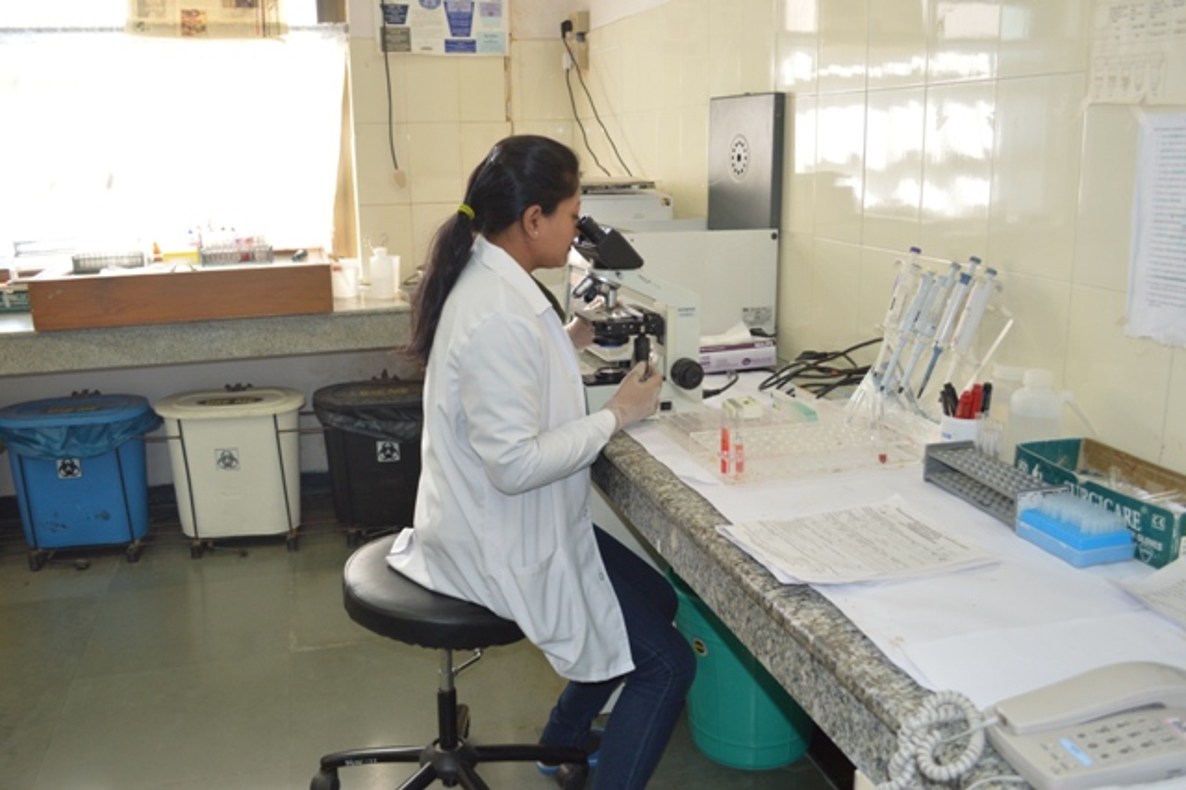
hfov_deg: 62.0
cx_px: 593
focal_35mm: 30
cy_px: 395
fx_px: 988
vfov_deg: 43.6
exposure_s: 1/100
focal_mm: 20
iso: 400
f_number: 4
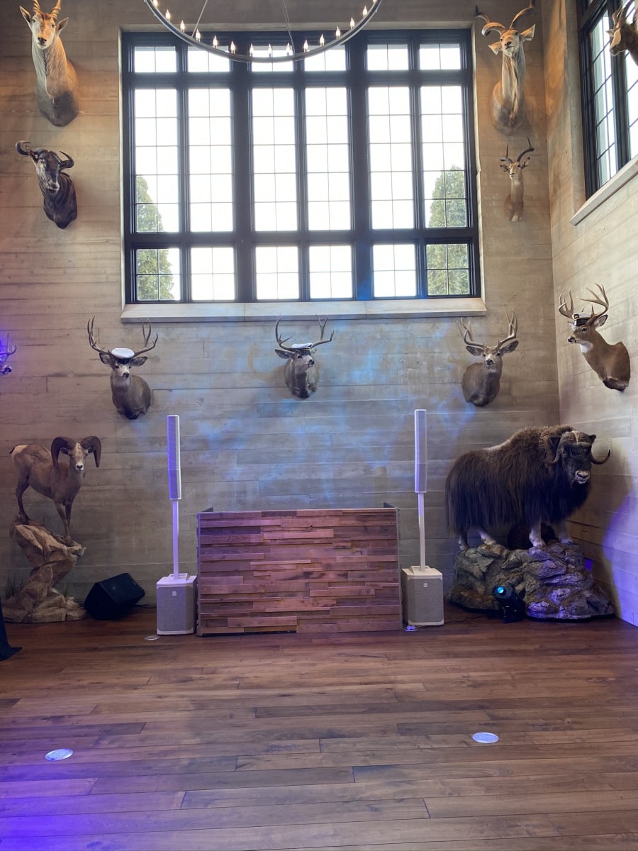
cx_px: 319
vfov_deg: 67.3
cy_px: 426
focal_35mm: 26
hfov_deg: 53.1
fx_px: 639
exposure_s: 1/60
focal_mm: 4.25
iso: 125
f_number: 1.8
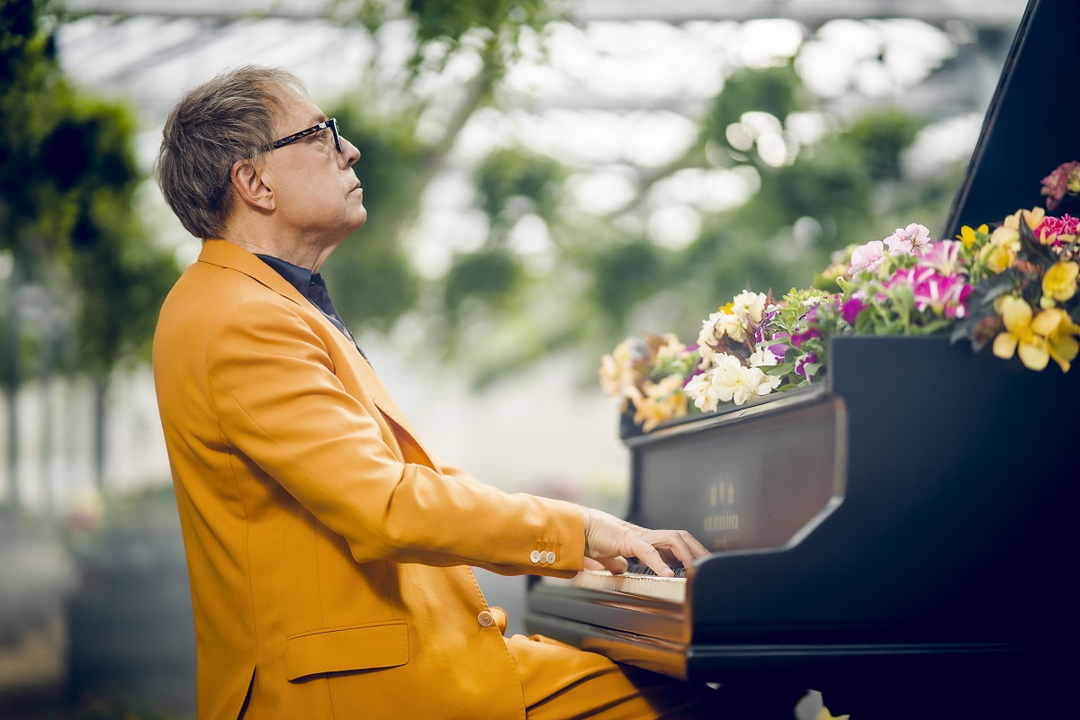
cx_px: 540
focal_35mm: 85
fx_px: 2550
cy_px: 360
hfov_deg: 23.9
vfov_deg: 16.1
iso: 100
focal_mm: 85
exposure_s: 1/1000
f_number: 1.4
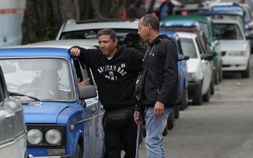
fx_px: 2820
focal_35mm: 409
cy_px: 94
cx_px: 99
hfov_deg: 5.1
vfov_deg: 3.2
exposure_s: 1/800
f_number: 5.6
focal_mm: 259
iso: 640
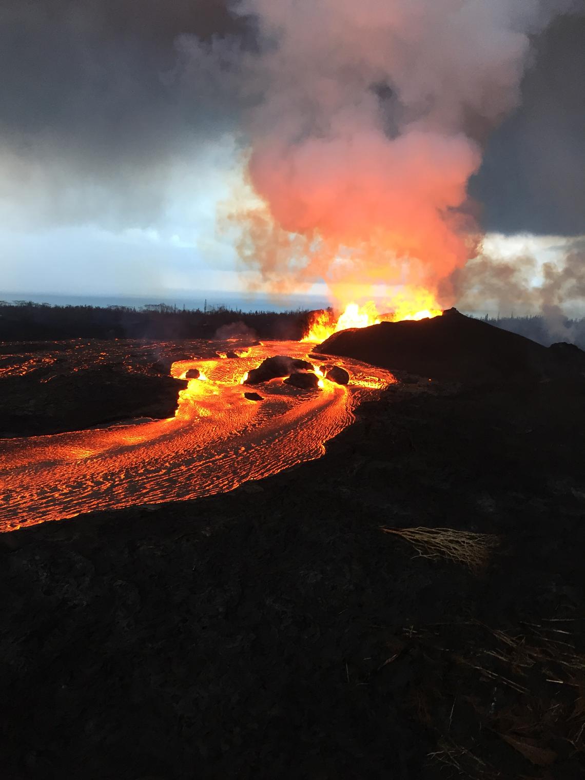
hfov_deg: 48.2
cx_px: 292
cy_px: 390
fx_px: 653
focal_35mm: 29
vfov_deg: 61.7
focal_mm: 4.15
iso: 32
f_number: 2.2
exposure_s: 1/30
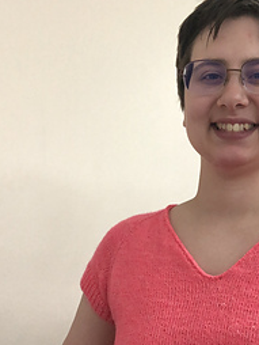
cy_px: 276
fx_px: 627
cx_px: 207
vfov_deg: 30.0
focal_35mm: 63
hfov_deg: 23.0
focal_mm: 2.87
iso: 100
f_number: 2.2
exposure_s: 1/60
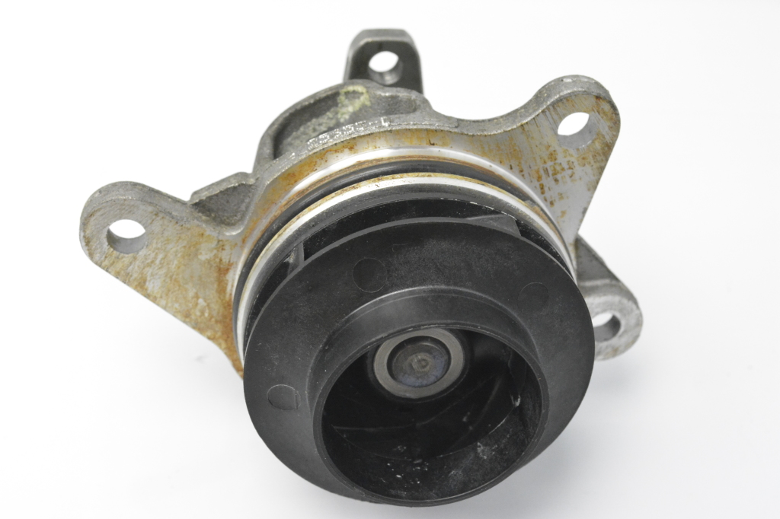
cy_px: 260
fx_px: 1170
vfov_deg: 25.0
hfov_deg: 36.9
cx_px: 390
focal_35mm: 54
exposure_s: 1/320
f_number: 9
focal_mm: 36
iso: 6400
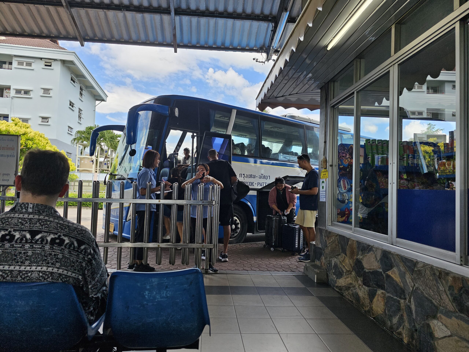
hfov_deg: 73.9
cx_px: 234
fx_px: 312
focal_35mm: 23
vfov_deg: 58.9
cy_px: 176
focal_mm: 6.3
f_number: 1.7
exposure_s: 1/125
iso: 10
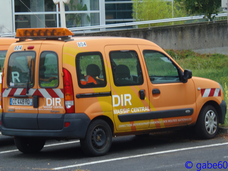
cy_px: 86
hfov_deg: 9.4
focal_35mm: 211
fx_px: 1390
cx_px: 114
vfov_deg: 7.0
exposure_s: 1/125
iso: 64
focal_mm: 39.2
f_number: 5
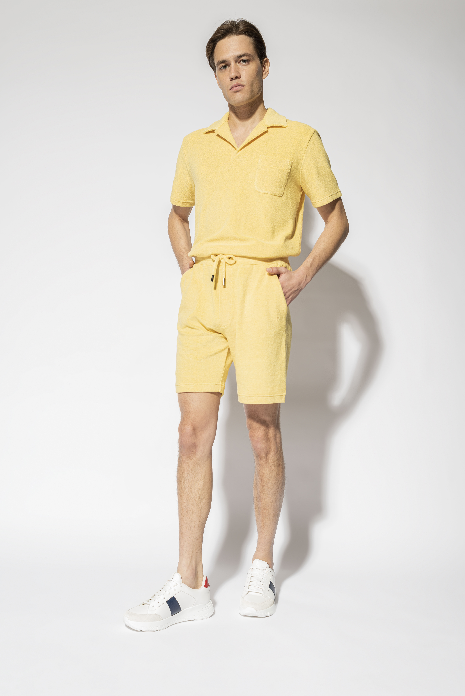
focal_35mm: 35
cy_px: 348
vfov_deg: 54.4
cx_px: 232
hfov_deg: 37.9
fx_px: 678
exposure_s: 1/200
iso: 64
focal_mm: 35
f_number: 8
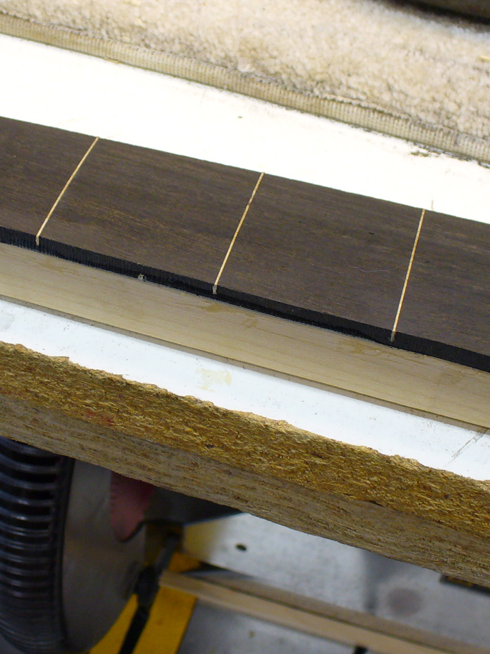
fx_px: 1170
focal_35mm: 62
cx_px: 192
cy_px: 294
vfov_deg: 31.2
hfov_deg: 23.6
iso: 100
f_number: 2.8
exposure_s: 1/25
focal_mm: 6.1
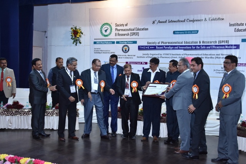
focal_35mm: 48
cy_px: 82
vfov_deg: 28.1
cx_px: 123
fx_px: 328
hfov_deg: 41.1
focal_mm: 32
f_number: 4.5
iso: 1000
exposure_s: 1/125
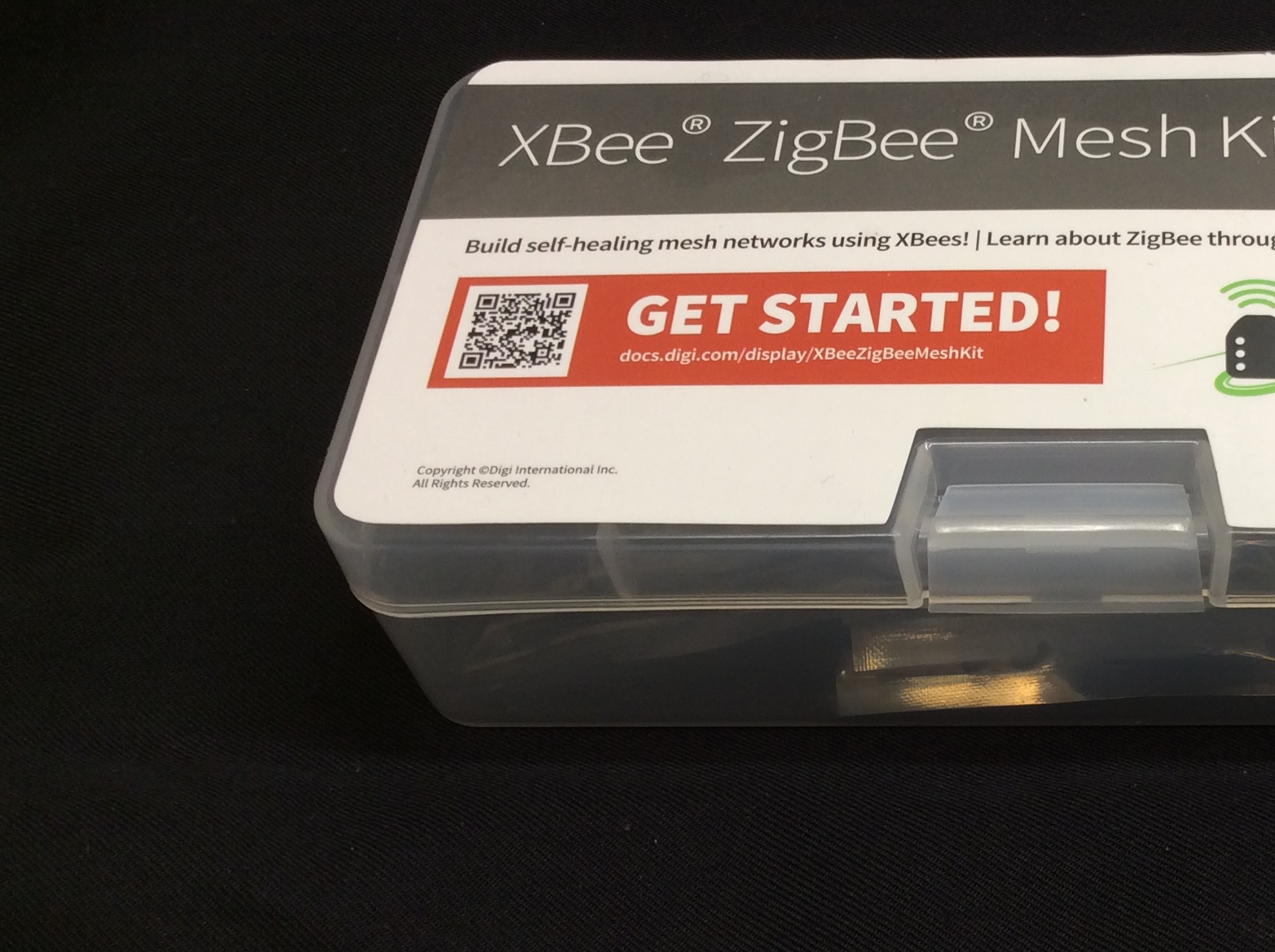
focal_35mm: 53
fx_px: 1949
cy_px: 523
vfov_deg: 27.4
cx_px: 1050
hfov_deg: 34.9
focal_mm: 3.3
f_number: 2.4
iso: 40
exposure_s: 1/40
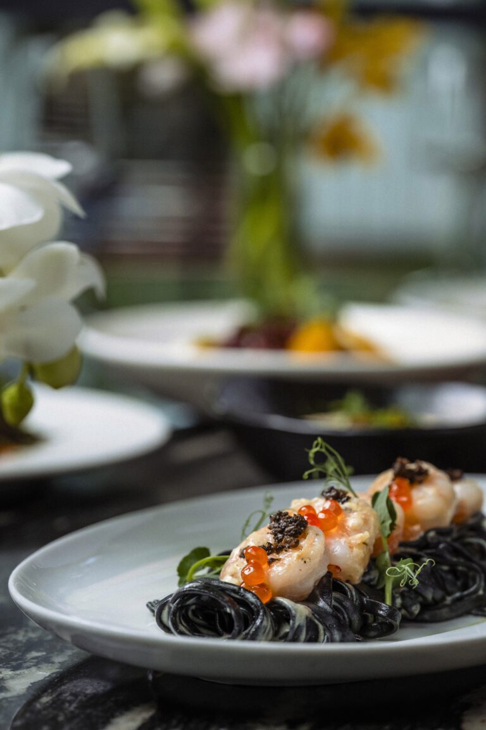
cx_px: 243
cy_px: 365
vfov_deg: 19.5
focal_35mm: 105
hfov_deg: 13.0
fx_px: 2126
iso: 640
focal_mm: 105
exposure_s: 1/500
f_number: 5.6
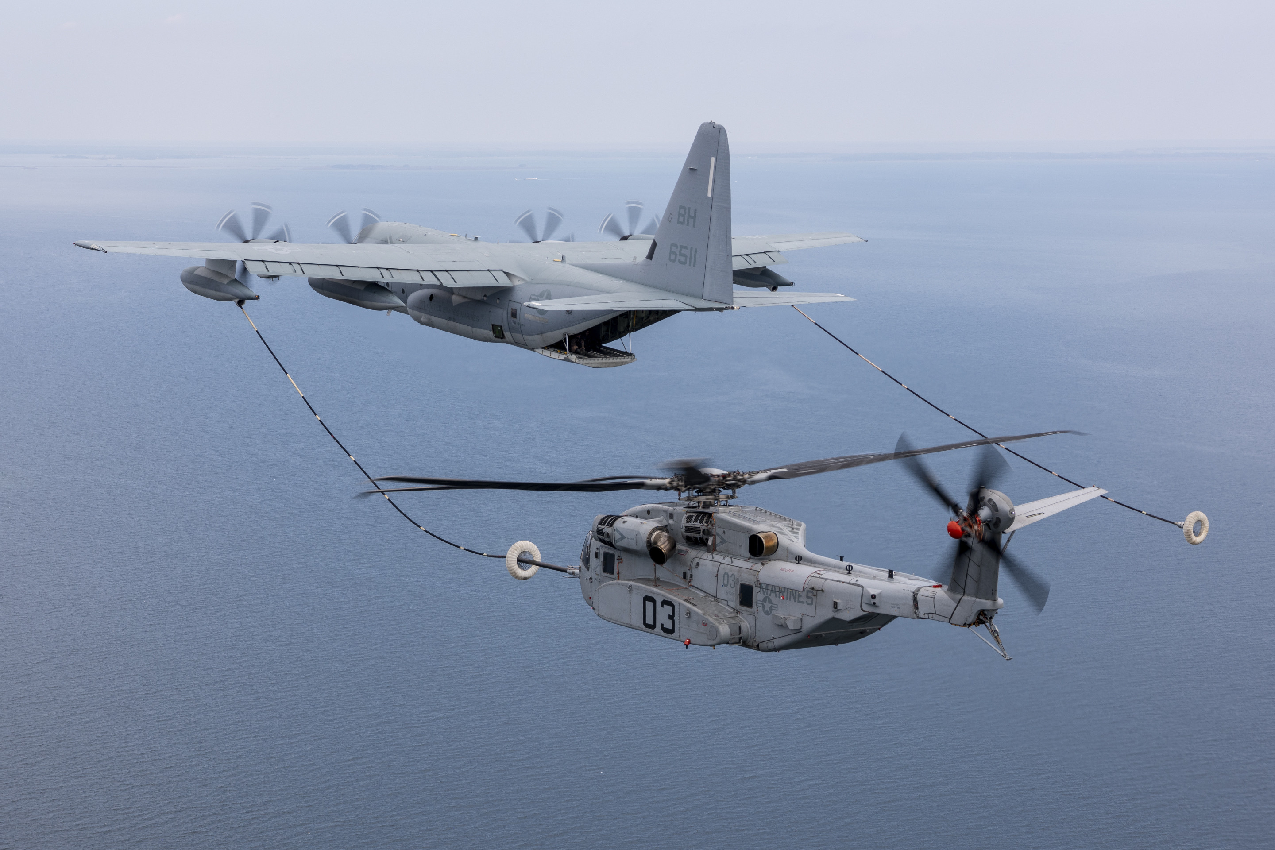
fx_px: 2479
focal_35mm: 70
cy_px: 425
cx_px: 638
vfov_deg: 19.5
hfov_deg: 28.8
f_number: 10
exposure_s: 1/200
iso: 100
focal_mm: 70
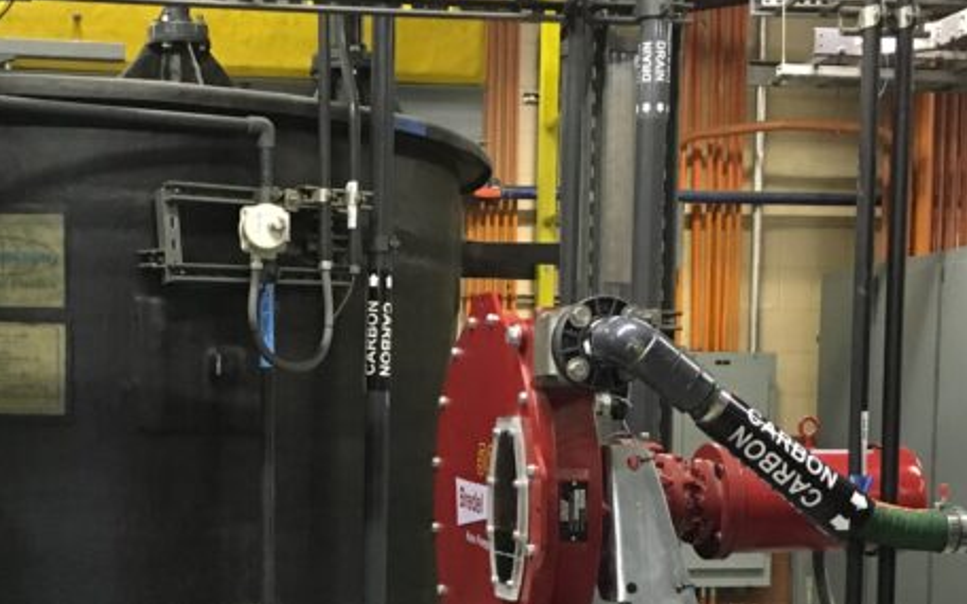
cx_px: 331
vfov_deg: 18.4
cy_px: 585
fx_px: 1818
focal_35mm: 69
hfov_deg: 29.6
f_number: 2.2
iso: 200
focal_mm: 4.15
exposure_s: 1/30
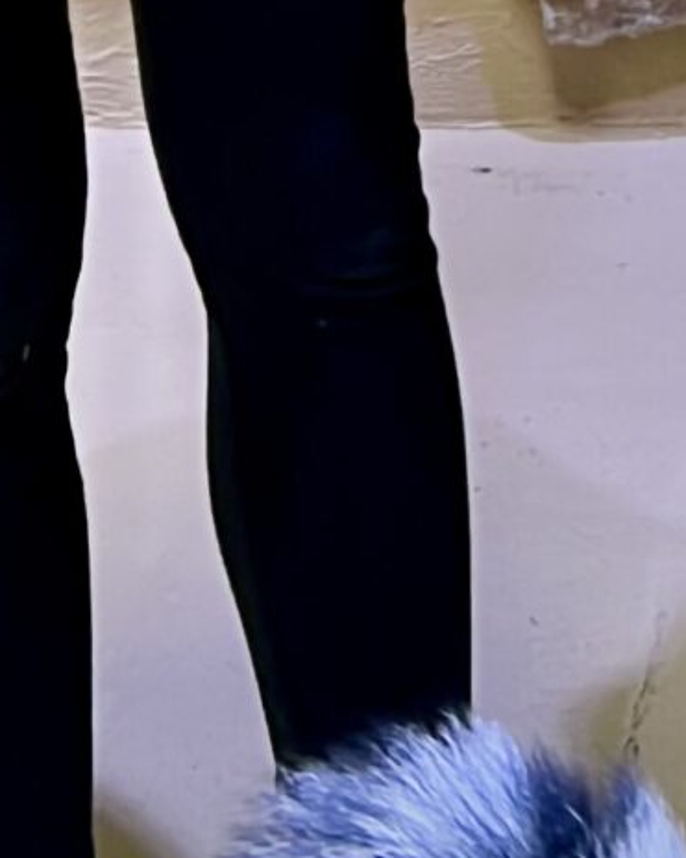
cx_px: 660
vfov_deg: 11.4
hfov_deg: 10.9
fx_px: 3554
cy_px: -1187
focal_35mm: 140
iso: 100
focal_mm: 5.7
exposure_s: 1/60
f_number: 1.5
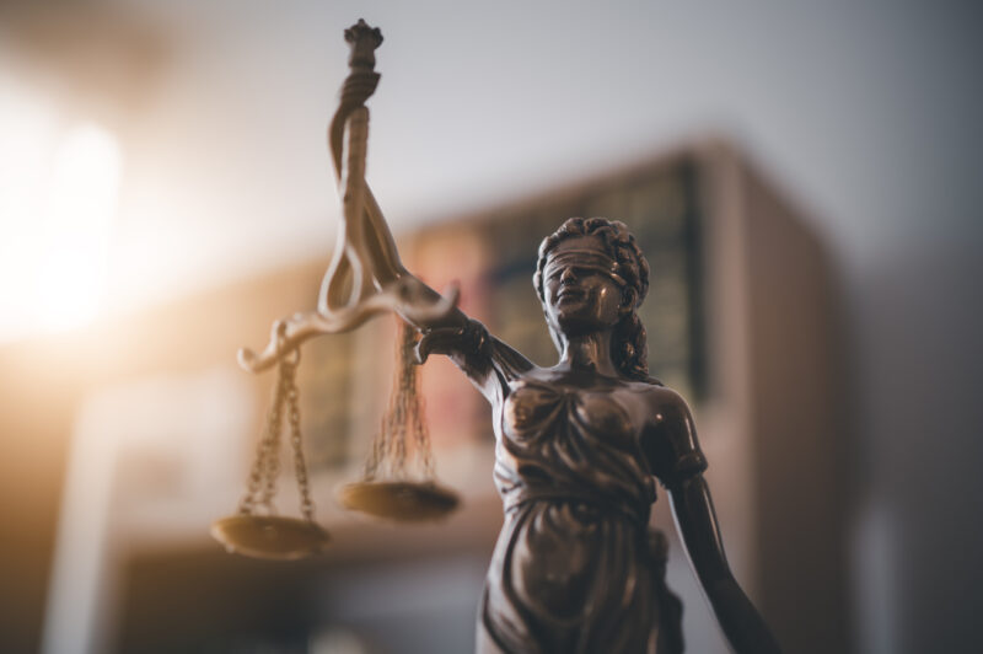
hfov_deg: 33.4
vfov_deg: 22.6
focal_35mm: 60
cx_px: 492
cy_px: 327
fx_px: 1637
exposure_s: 1/350
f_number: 3
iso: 200
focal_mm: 60
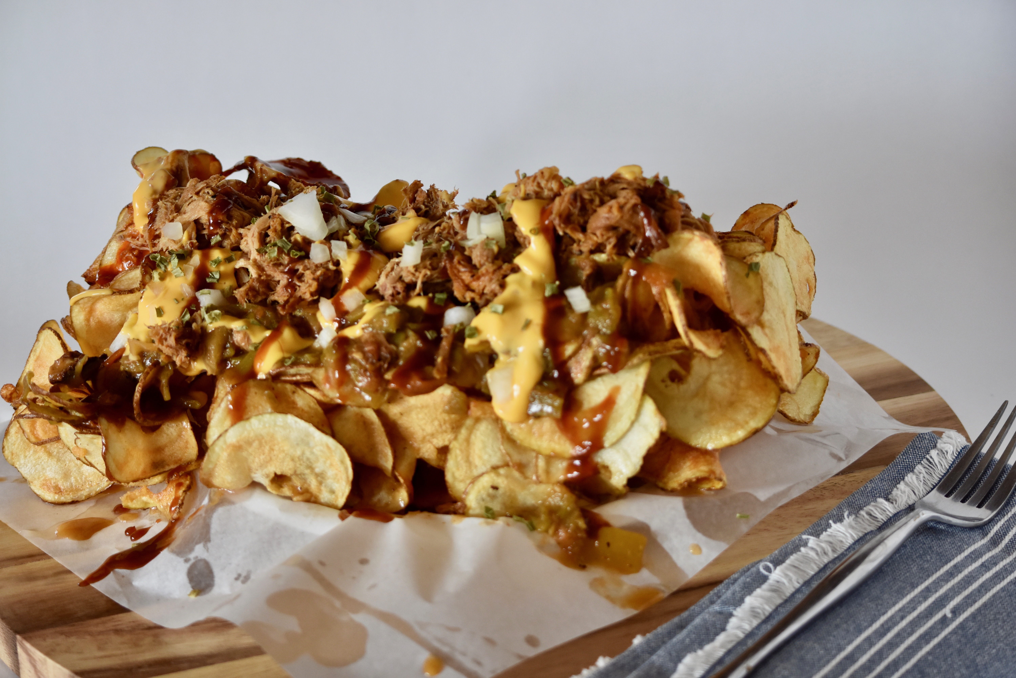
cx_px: 508
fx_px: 2624
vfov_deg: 14.7
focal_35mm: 93
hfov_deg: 21.9
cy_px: 339
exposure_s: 1/100
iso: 800
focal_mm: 62
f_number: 5
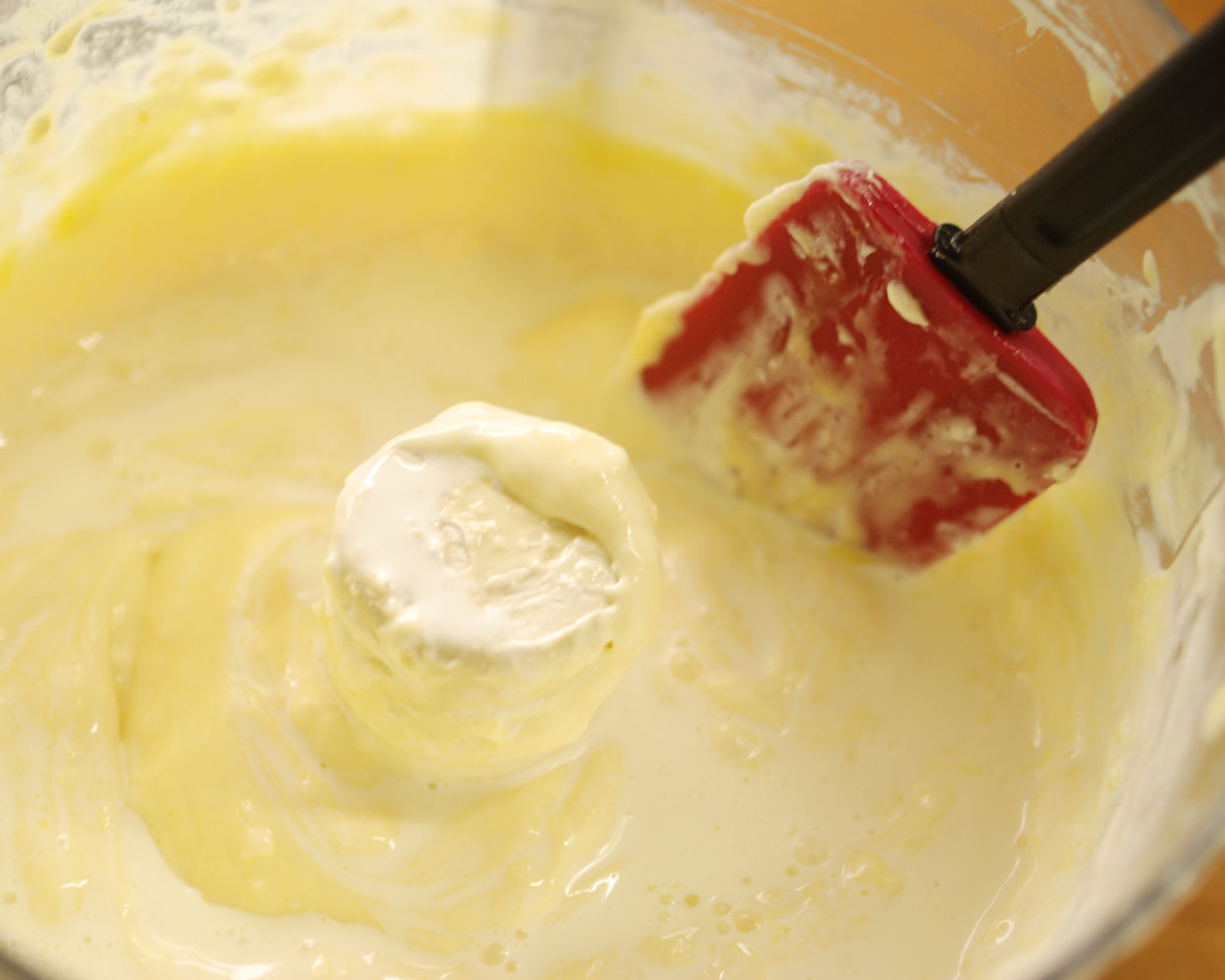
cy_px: 492
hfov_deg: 31.6
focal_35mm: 60
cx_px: 535
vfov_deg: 25.6
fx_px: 2160
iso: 400
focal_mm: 35
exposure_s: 1/50
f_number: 3.5
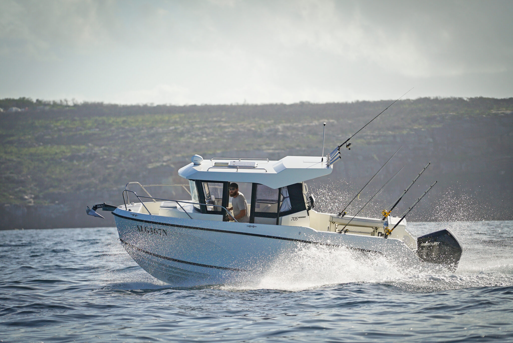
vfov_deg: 6.9
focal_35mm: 200
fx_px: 2851
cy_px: 172
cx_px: 256
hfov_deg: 10.3
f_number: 4
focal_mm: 200
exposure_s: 1/8000
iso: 400
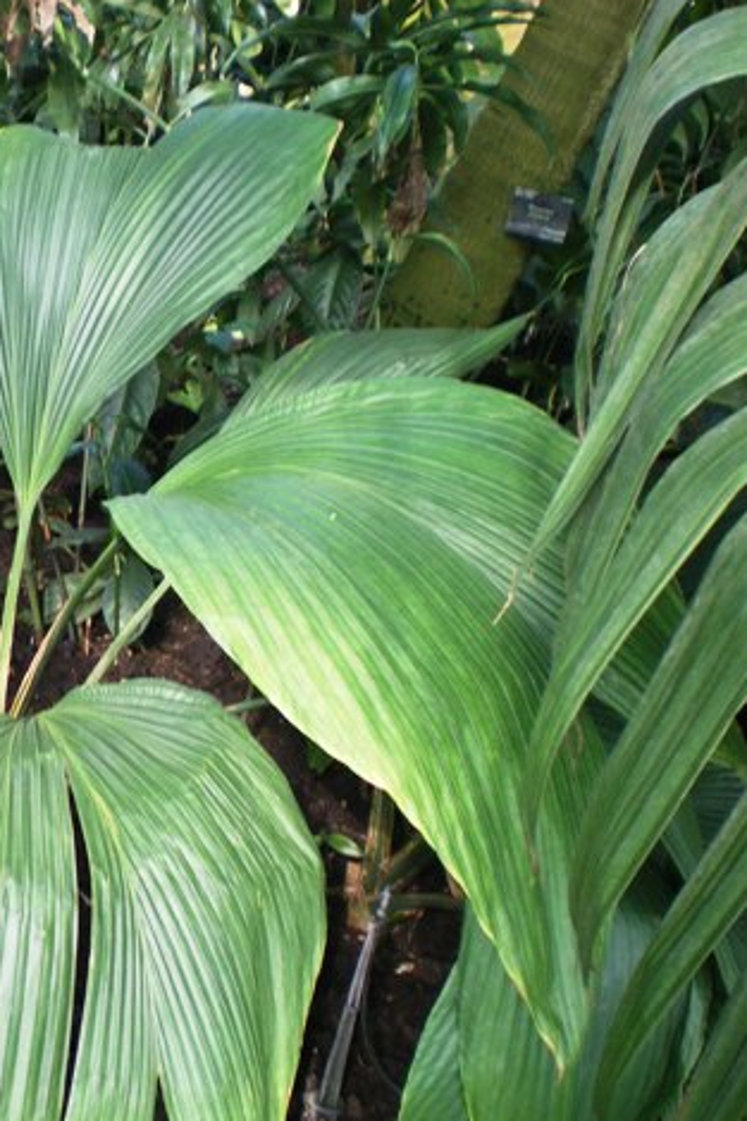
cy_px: 568
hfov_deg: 25.3
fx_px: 1588
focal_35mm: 51
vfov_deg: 38.9
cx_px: 12
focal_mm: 6.3
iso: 160
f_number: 3.1
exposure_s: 1/50
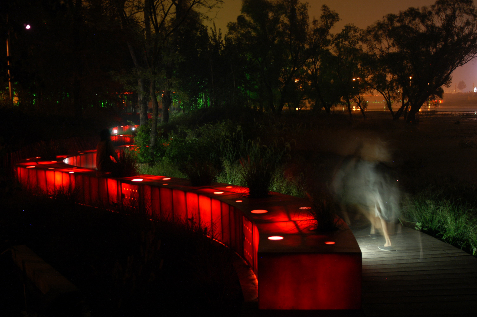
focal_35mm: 42
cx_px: 238
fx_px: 556
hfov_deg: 46.4
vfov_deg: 31.8
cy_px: 158
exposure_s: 3
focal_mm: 28
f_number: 4
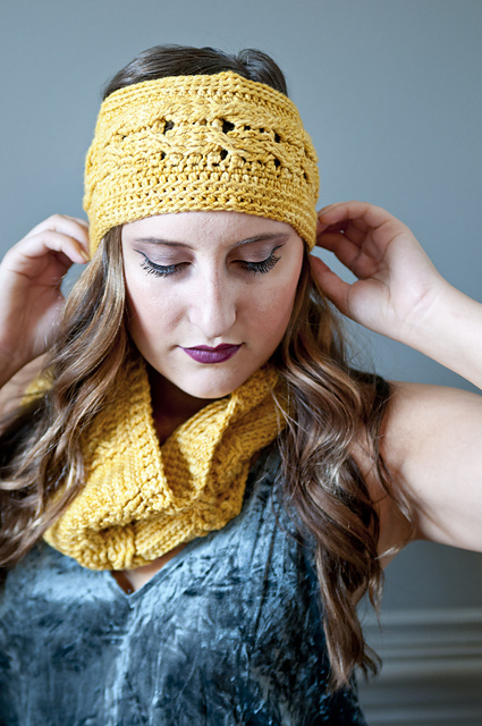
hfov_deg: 16.2
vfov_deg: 24.2
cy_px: 363
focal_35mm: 84
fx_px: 1691
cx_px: 241
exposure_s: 1/100
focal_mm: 56
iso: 1000
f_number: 2.8
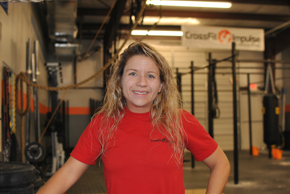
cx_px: 145
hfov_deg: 37.8
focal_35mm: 52
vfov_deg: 25.8
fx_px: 423
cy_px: 97
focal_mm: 35
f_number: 2.8
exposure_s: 1/60
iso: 200
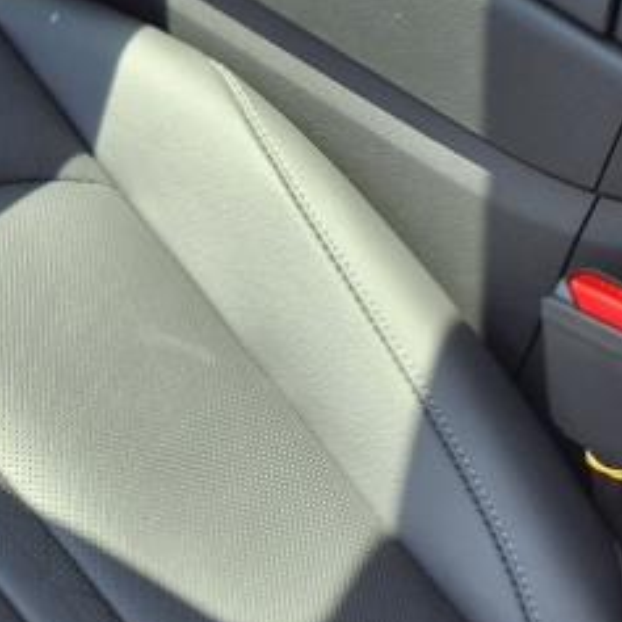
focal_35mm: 103
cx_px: -365
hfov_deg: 15.4
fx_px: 2094
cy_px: -220
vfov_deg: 15.9
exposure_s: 1/227
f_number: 1.9
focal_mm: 3.58
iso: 40
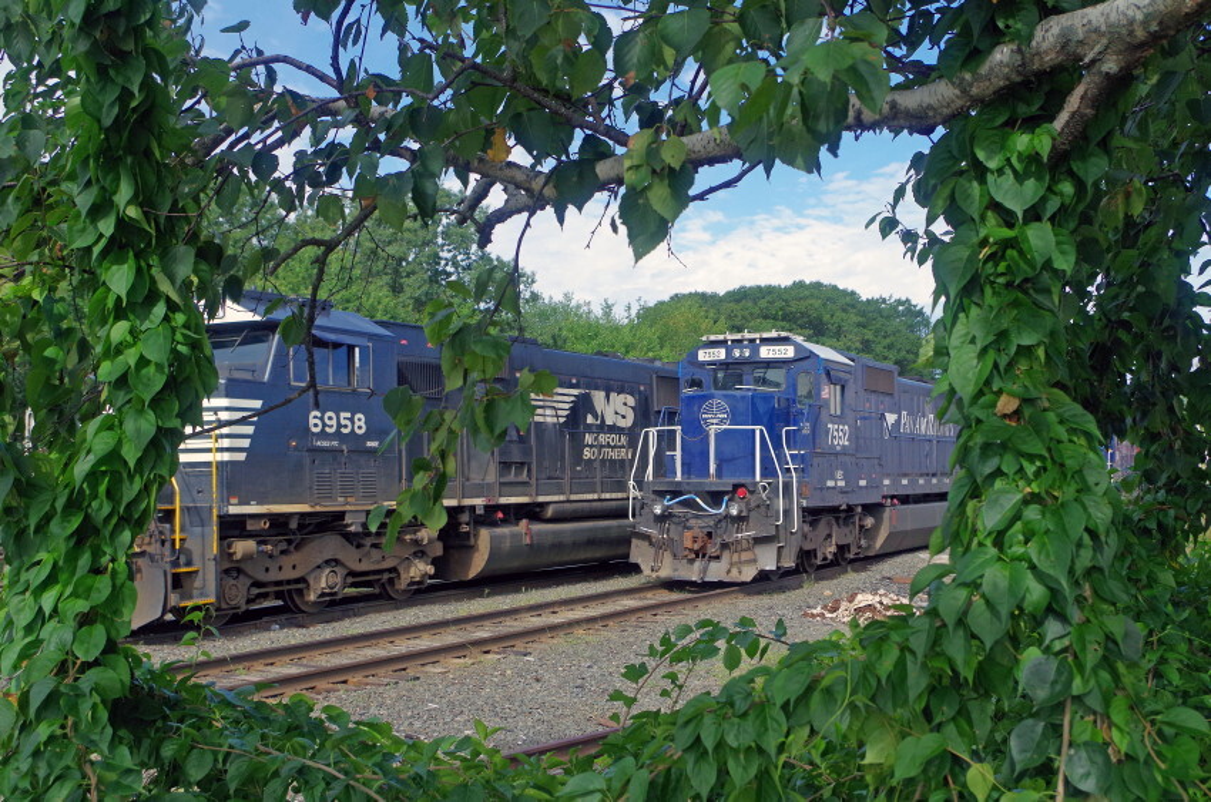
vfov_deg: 34.1
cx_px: 606
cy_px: 401
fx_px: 1309
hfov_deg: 49.6
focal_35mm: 39
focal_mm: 26.25
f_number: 5.6
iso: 400
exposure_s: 1/1000
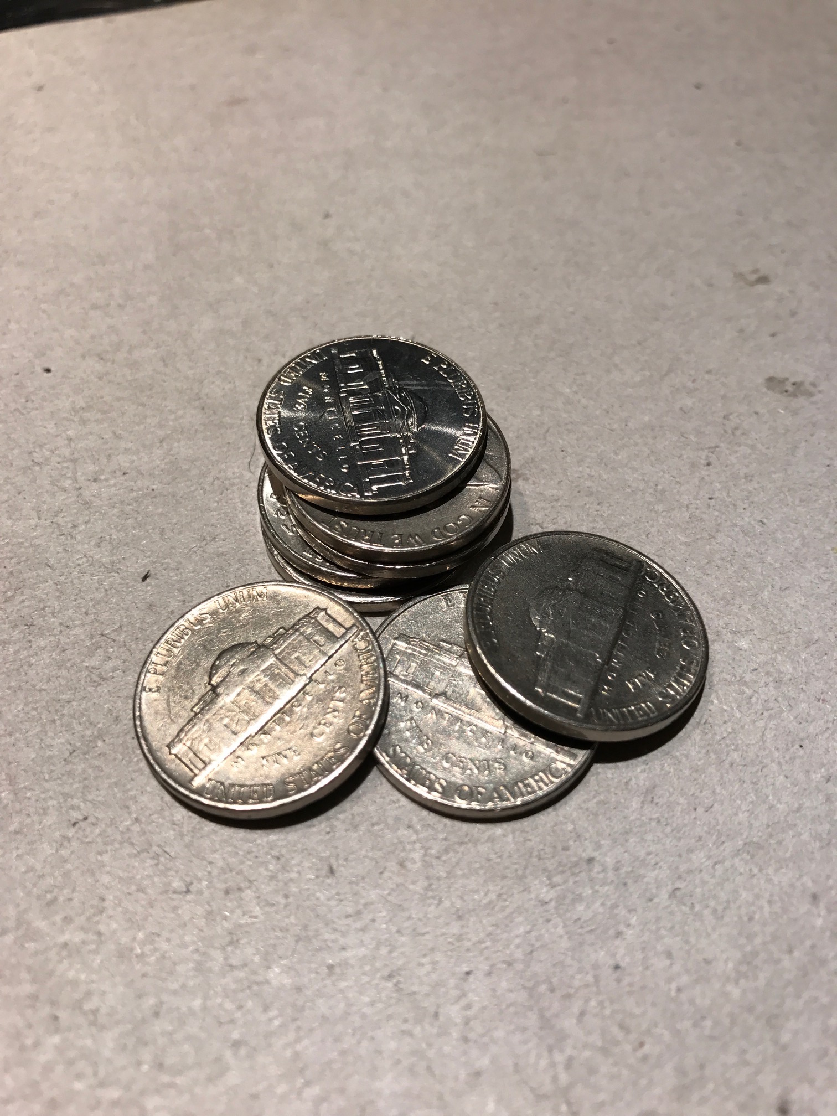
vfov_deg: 63.4
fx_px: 903
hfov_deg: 49.7
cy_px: 558
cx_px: 418
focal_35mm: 28
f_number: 1.8
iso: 25
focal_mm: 3.99
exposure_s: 1/60
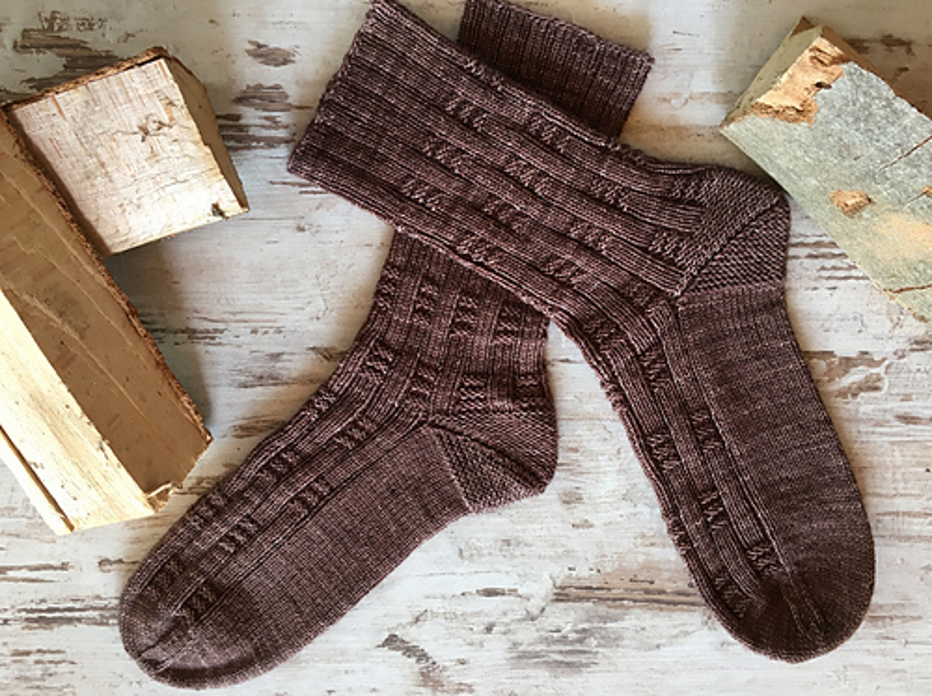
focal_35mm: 29
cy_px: 348
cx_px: 466
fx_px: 779
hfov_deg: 61.8
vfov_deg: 48.1
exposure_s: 1/33
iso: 64
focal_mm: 4.15
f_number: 2.2
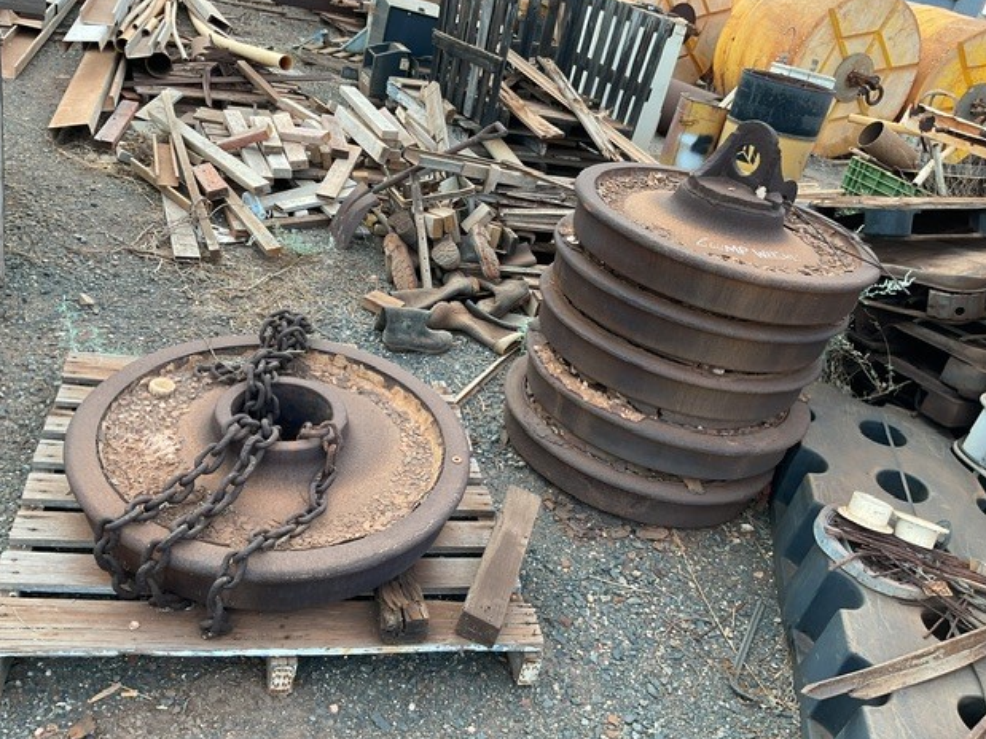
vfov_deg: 46.8
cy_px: 368
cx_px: 481
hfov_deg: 60.0
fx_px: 854
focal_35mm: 30
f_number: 1.8
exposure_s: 1/110
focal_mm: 3
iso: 16
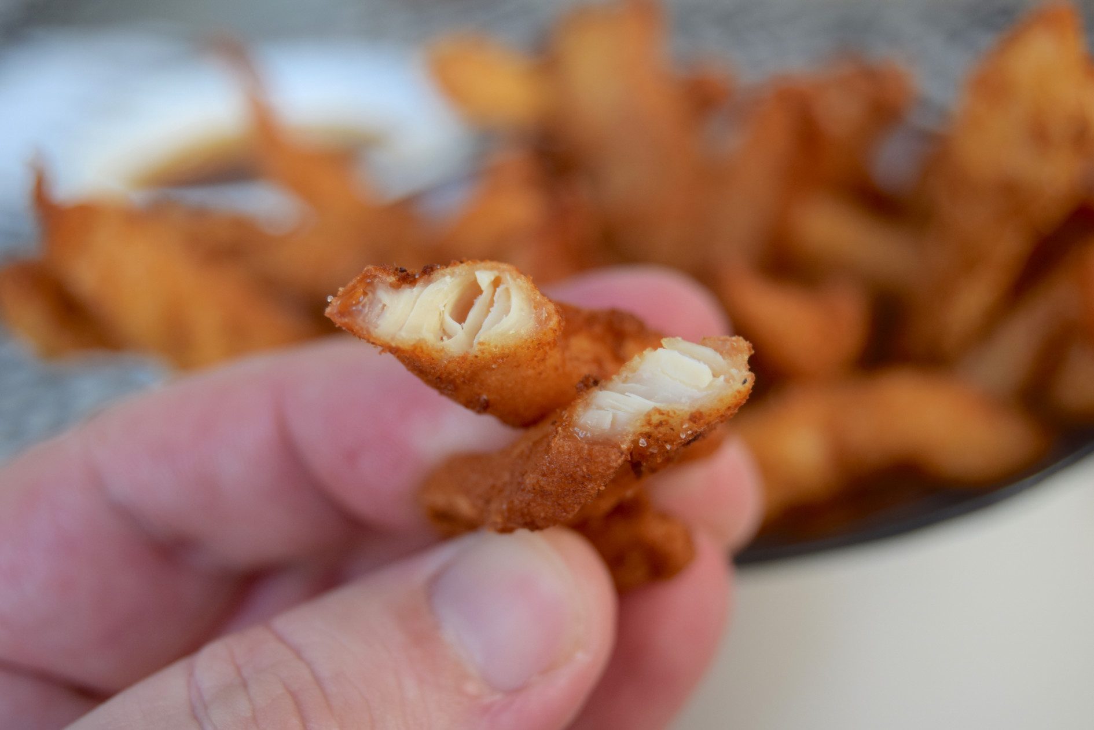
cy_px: 365
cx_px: 547
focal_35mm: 72
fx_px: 2188
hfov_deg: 28.1
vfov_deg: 18.9
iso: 400
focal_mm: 48
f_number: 5.3
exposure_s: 1/60
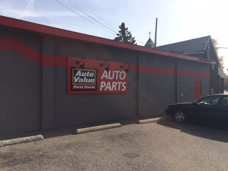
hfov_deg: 61.7
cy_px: 86
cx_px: 114
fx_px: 191
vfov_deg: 48.2
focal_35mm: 29
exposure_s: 1/3165
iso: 32
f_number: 2.2
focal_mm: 4.15
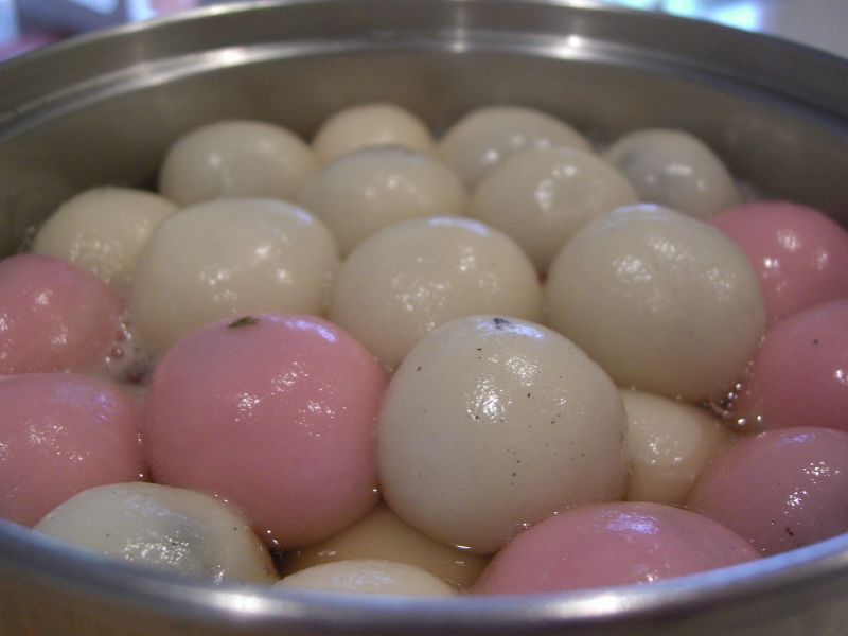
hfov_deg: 49.0
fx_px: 931
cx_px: 424
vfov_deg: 37.7
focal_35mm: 38
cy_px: 318
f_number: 2.8
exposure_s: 1/20
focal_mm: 7.9
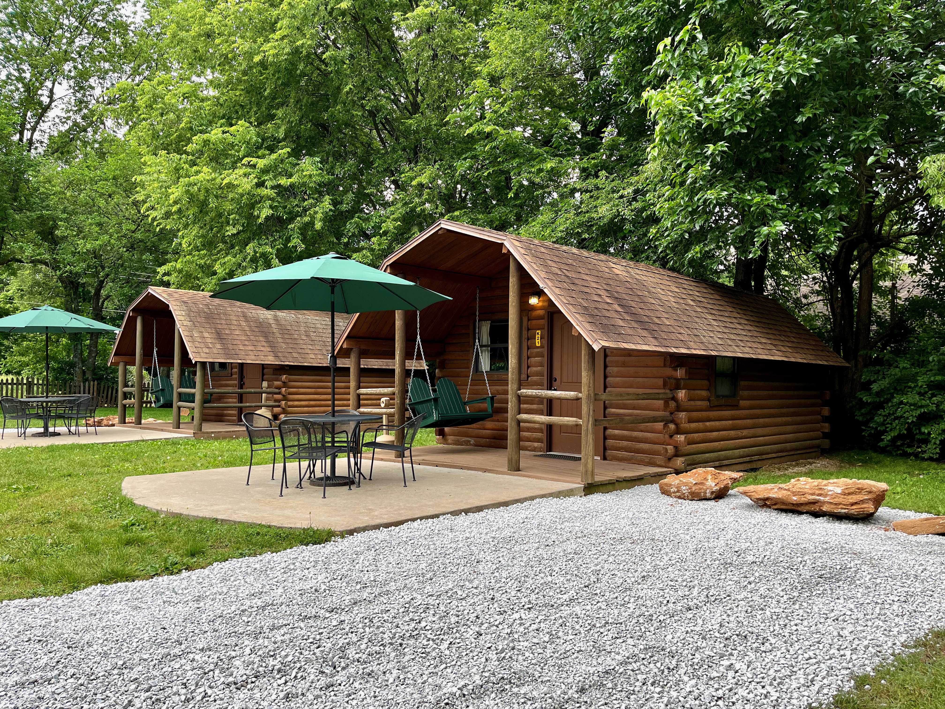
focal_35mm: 26
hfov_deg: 67.3
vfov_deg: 53.1
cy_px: 354
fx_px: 710
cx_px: 472
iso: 50
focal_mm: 5.1
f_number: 1.6
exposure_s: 1/422
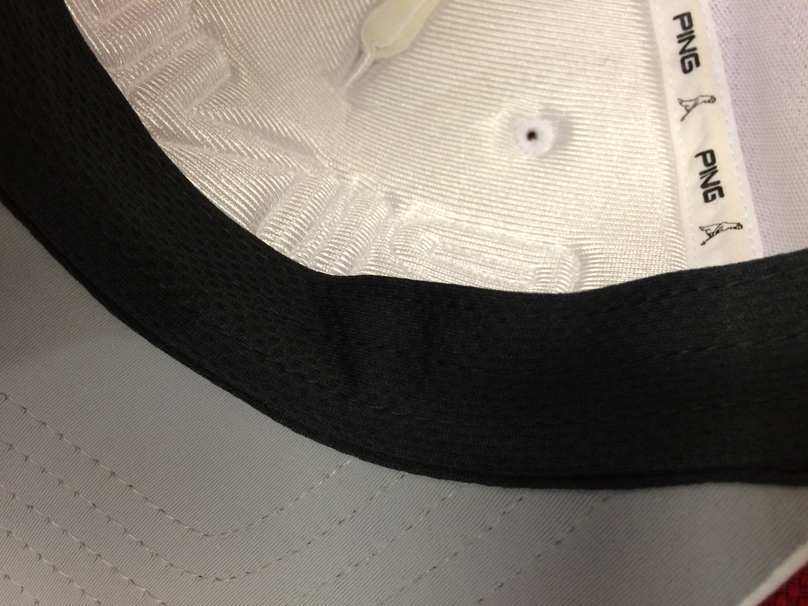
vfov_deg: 48.2
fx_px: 677
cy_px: 303
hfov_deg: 61.7
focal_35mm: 29
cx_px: 404
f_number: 2.2
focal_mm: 4.15
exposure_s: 1/30
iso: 100
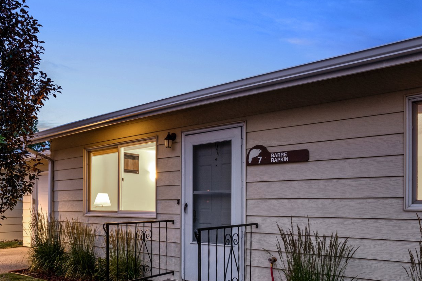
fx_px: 328
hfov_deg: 65.2
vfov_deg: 44.3
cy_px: 223
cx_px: 183
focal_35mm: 28
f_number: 11
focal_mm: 17
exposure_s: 1.6
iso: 400
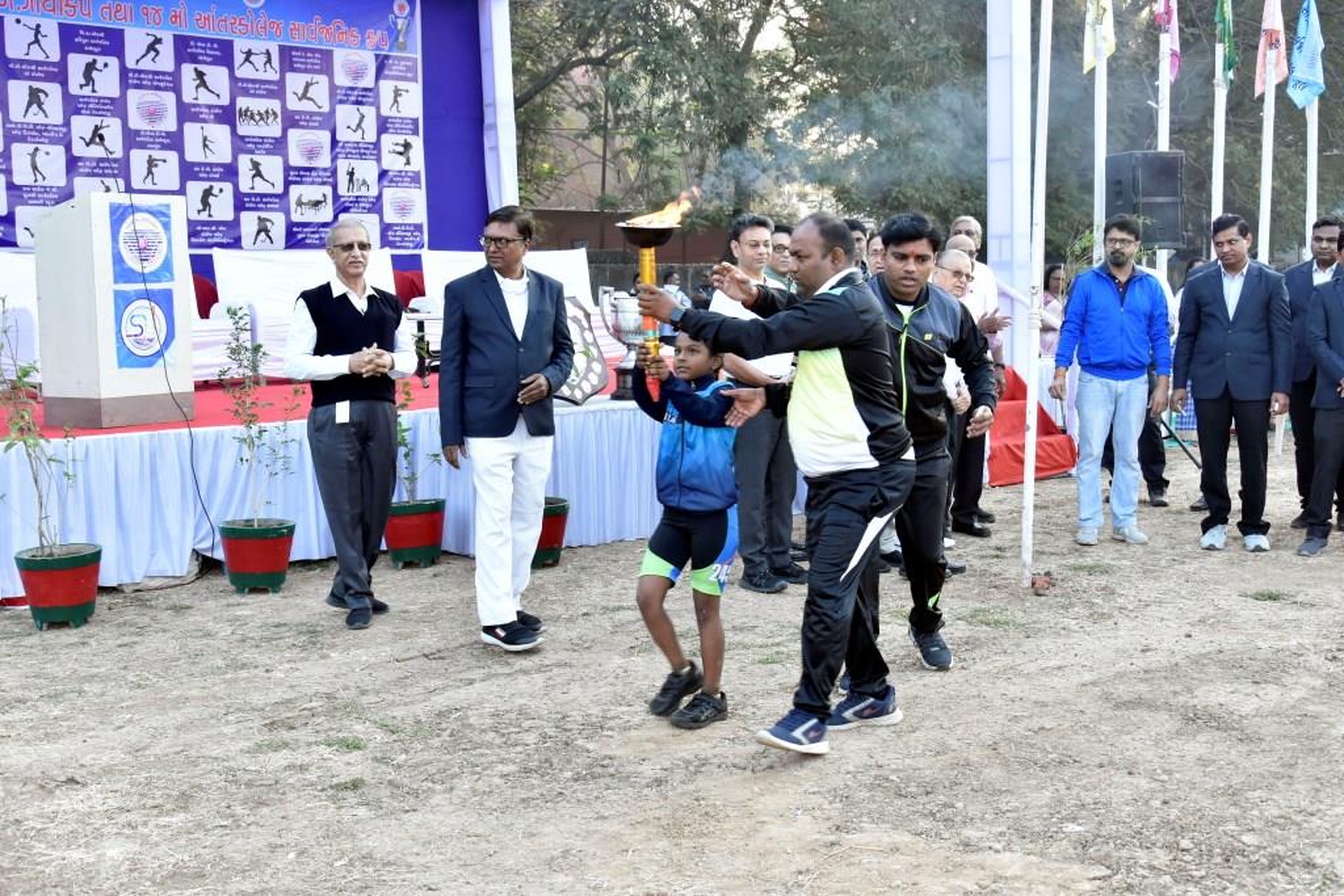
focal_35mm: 42
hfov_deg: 46.4
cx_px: 672
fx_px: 1568
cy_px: 448
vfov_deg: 31.9
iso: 1250
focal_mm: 28
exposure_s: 1/160
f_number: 7.1
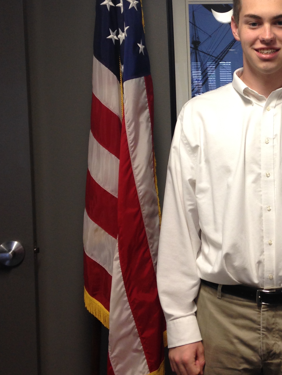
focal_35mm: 67
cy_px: 156
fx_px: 728
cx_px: 273
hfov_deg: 21.3
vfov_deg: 28.9
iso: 50
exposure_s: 1/20
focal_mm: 4.12
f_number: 2.4
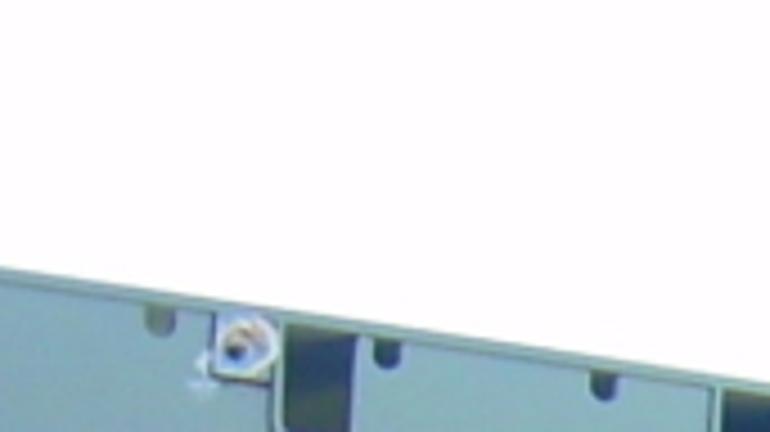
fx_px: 5918
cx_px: 1959
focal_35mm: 290
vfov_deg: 4.0
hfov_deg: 7.0
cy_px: 1588
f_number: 2.8
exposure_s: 1/177
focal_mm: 6.3
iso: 50
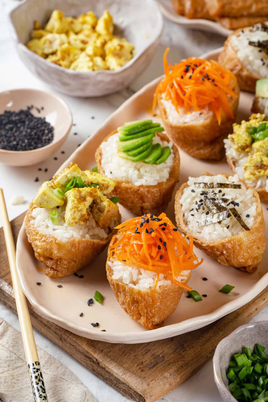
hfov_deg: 13.0
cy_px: 201
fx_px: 1174
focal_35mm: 105
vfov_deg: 19.5
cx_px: 134
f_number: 16
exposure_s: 1/160
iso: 100
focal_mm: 105
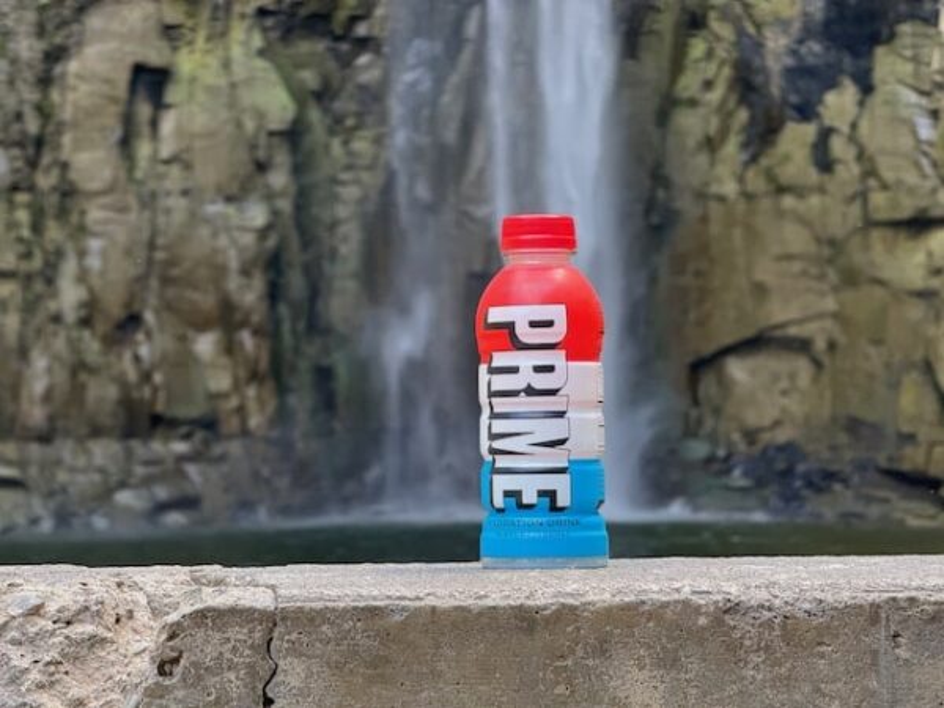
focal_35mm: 120
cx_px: 472
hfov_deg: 16.4
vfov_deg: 12.3
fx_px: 3272
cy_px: 354
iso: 64
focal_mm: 15.66
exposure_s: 1/99
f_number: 2.8
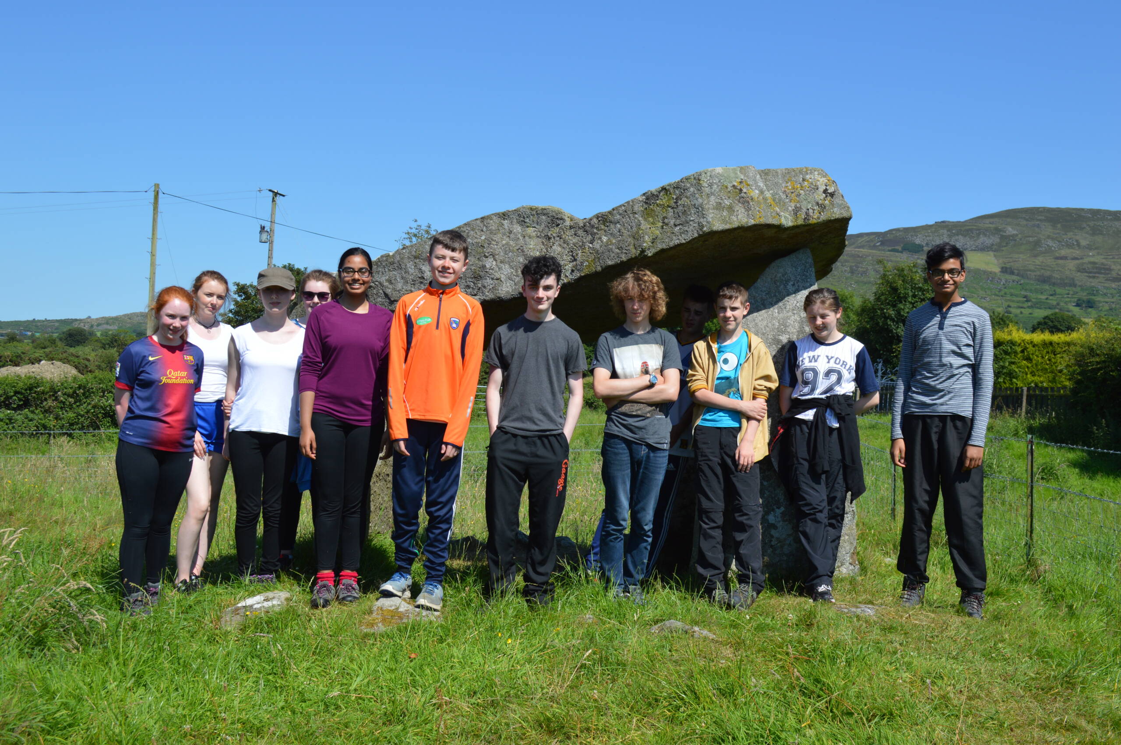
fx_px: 1027
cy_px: 372
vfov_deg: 39.9
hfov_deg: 57.3
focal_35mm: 33
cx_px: 560
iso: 100
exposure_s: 1/320
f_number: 9
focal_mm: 22
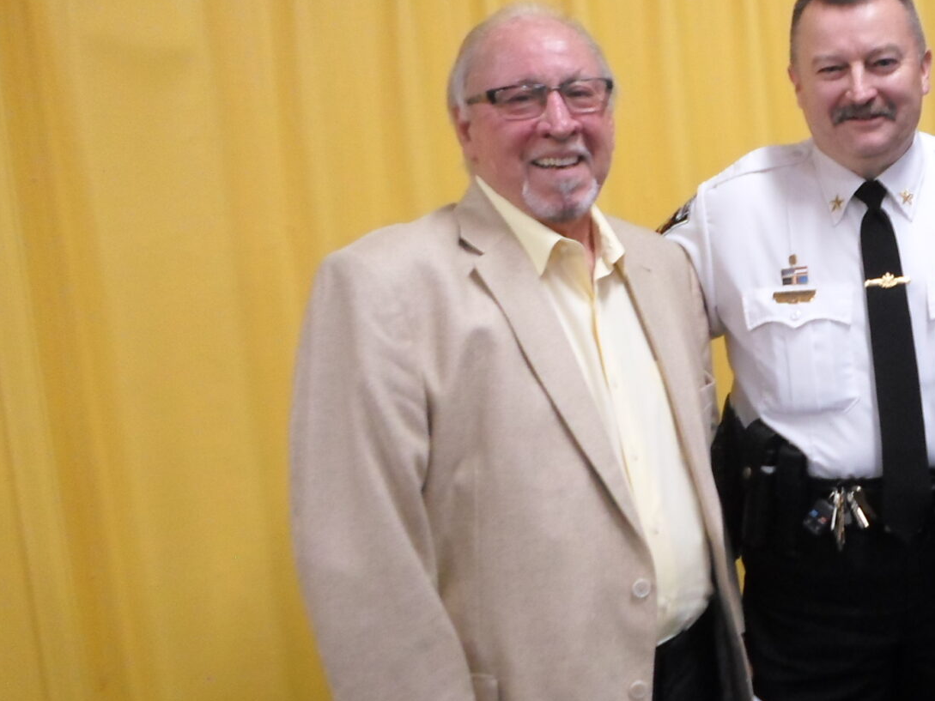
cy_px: 353
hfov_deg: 37.3
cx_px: 877
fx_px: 1270
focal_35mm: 47
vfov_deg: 30.9
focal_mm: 4.5
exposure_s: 1/30
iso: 240
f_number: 2.5
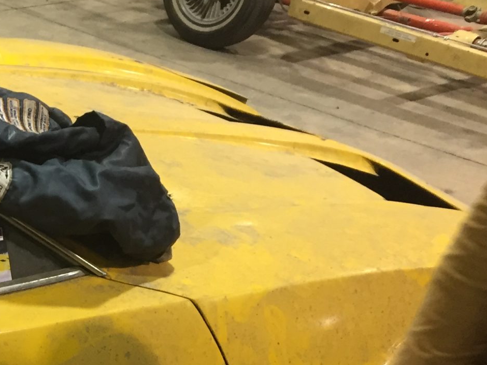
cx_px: -165
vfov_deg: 18.2
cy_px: 365
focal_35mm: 79
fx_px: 1111
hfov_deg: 22.0
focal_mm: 4.15
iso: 125
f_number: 2.2
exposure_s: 1/33
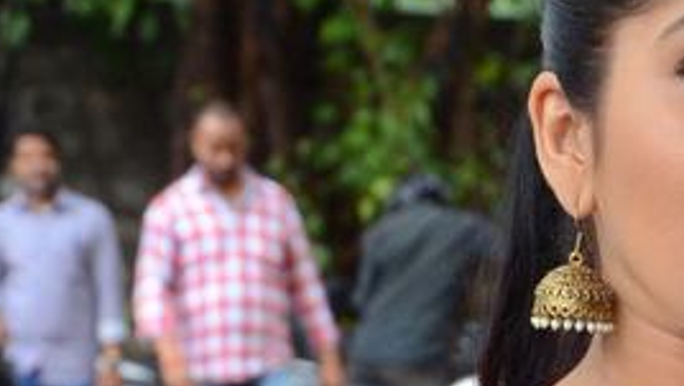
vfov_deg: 3.3
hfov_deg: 5.9
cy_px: 1023
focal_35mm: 366
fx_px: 6641
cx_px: 749
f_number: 7.1
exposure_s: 1/125
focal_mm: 58
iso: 1250
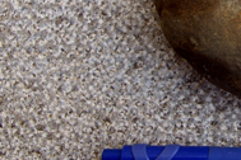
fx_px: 743
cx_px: 287
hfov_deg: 17.6
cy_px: 6
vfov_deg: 12.2
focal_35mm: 111
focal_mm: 28
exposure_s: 1/90
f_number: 5.6
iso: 200
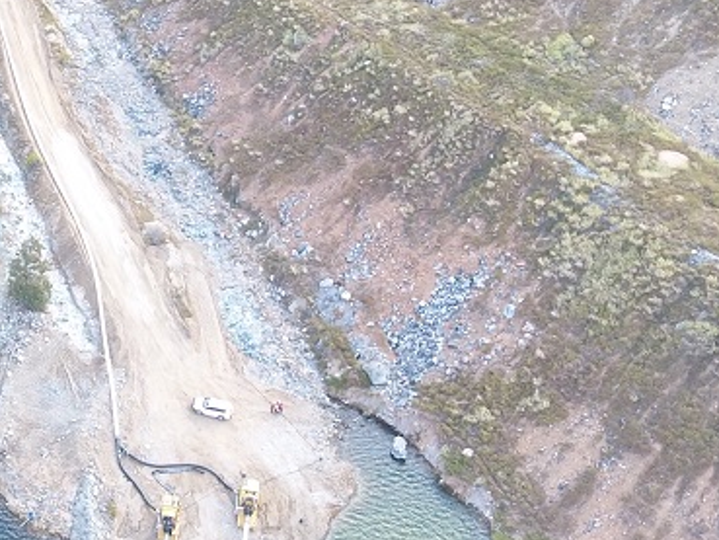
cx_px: 43
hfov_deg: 28.4
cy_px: 115
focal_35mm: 65
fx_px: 1351
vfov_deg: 22.3
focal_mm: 3.61
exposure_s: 1/100
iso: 171
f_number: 2.8
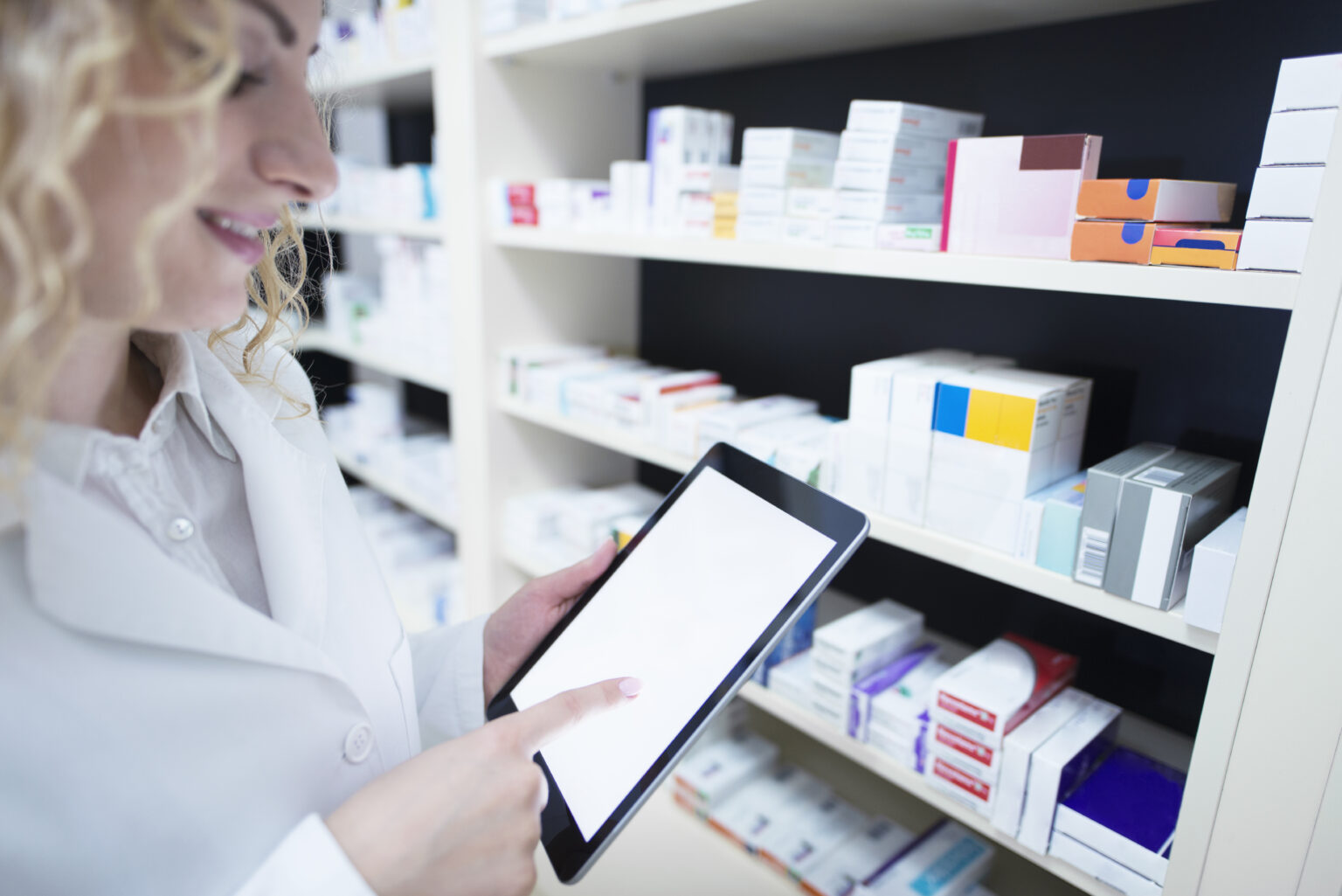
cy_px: 448
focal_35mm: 20
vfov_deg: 62.0
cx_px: 671
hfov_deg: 84.0
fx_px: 746
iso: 500
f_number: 1.6
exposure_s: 1/200
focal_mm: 20
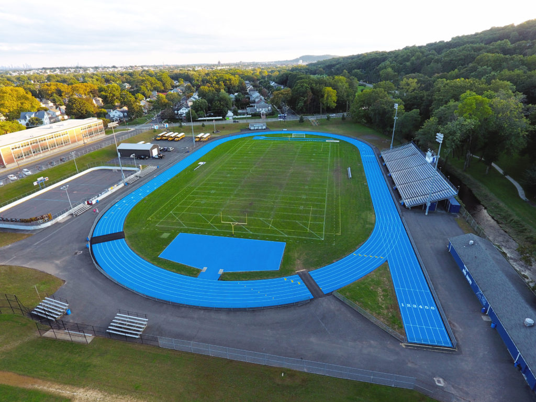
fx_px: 310
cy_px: 201
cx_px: 268
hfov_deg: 81.7
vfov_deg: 66.0
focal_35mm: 20
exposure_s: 1/113
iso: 100
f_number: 2.8
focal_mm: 3.61
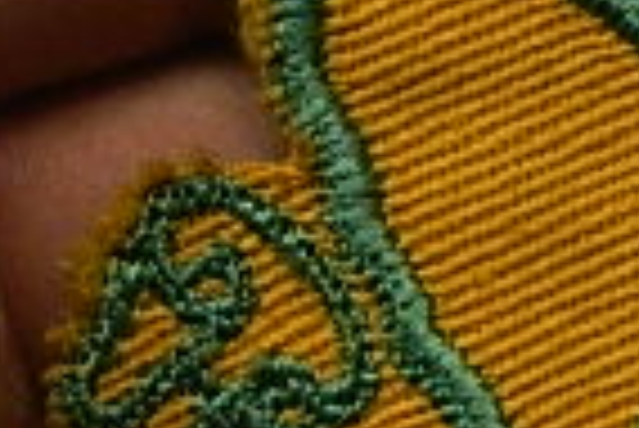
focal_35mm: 192
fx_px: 3411
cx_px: 873
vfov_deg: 7.2
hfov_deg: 10.4
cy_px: 257
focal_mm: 7.3
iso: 400
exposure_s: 1/100
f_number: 3.5
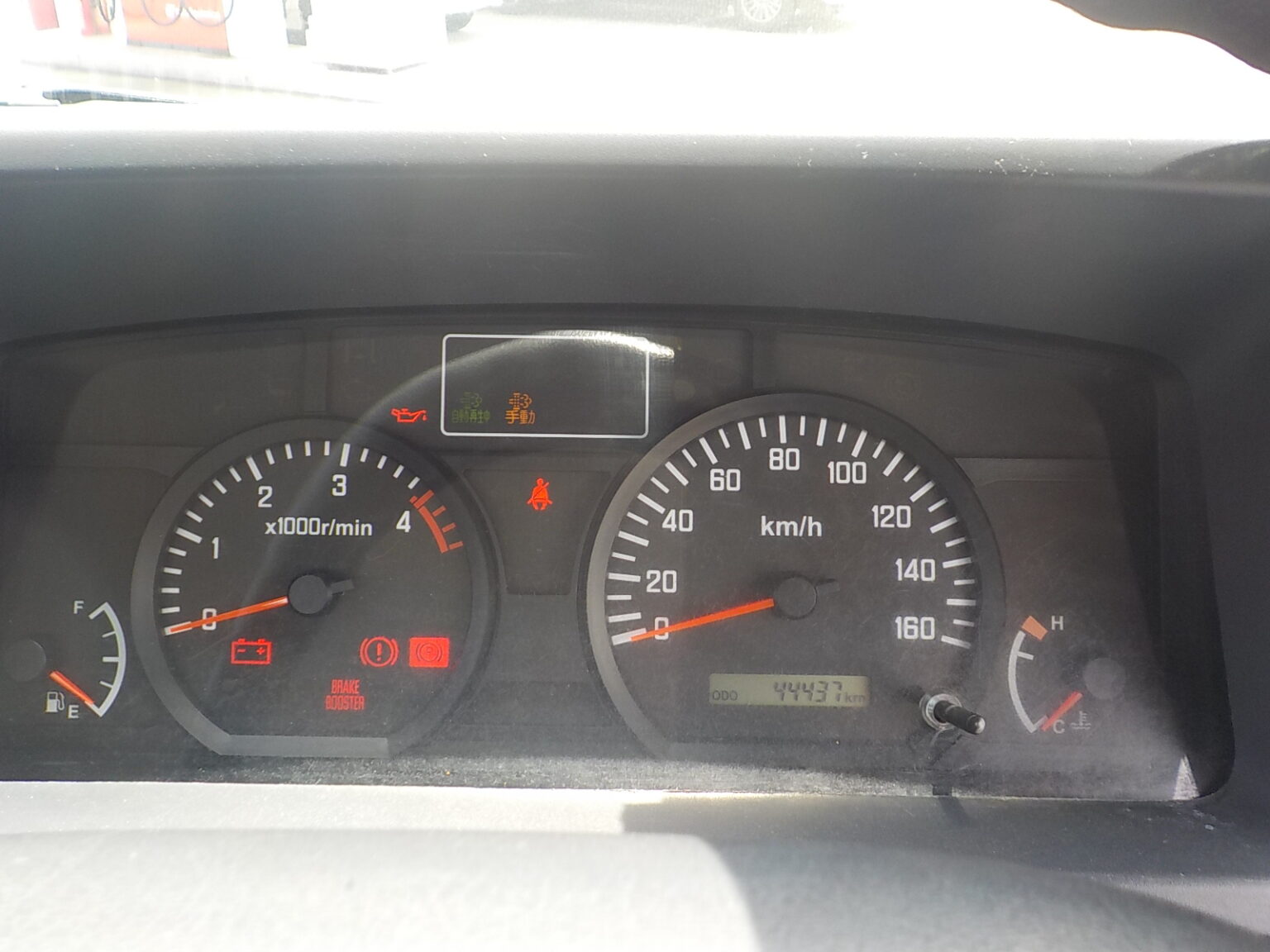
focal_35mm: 30
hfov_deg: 60.0
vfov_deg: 46.8
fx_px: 1101
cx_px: 635
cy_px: 476
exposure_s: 1/100
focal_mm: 4.1
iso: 125
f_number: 3.3
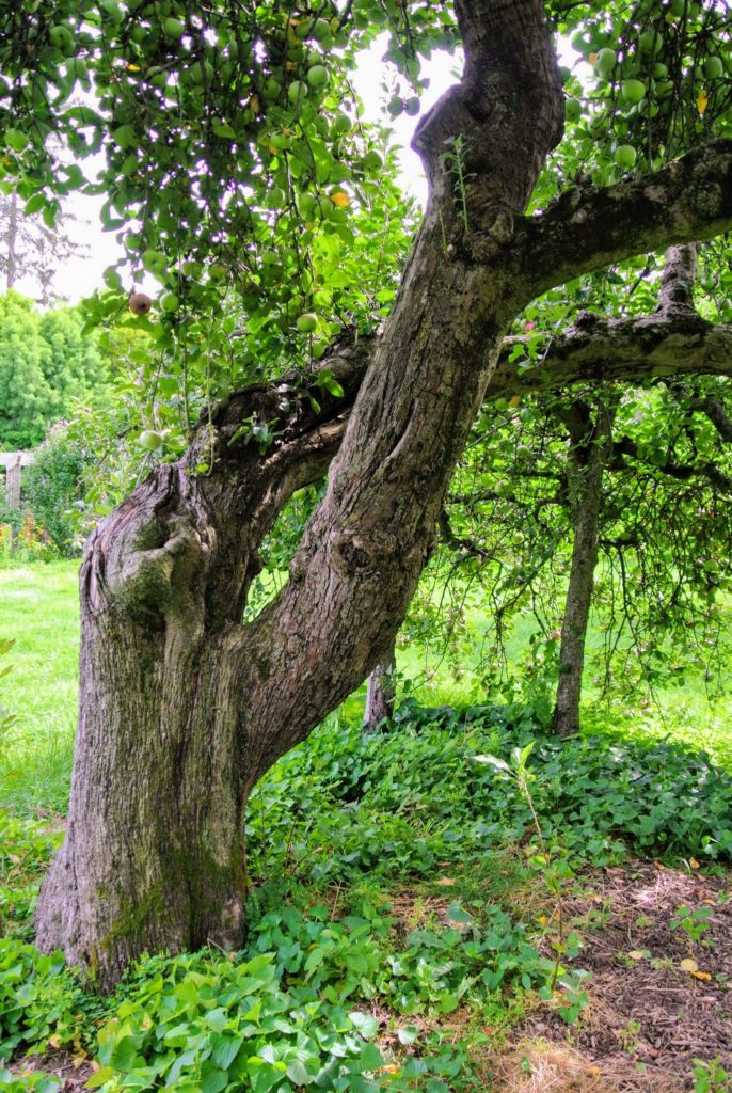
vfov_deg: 58.6
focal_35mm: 32
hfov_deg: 41.2
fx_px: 973
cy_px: 546
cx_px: 366
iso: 100
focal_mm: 12.2
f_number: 3.8
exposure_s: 1/125
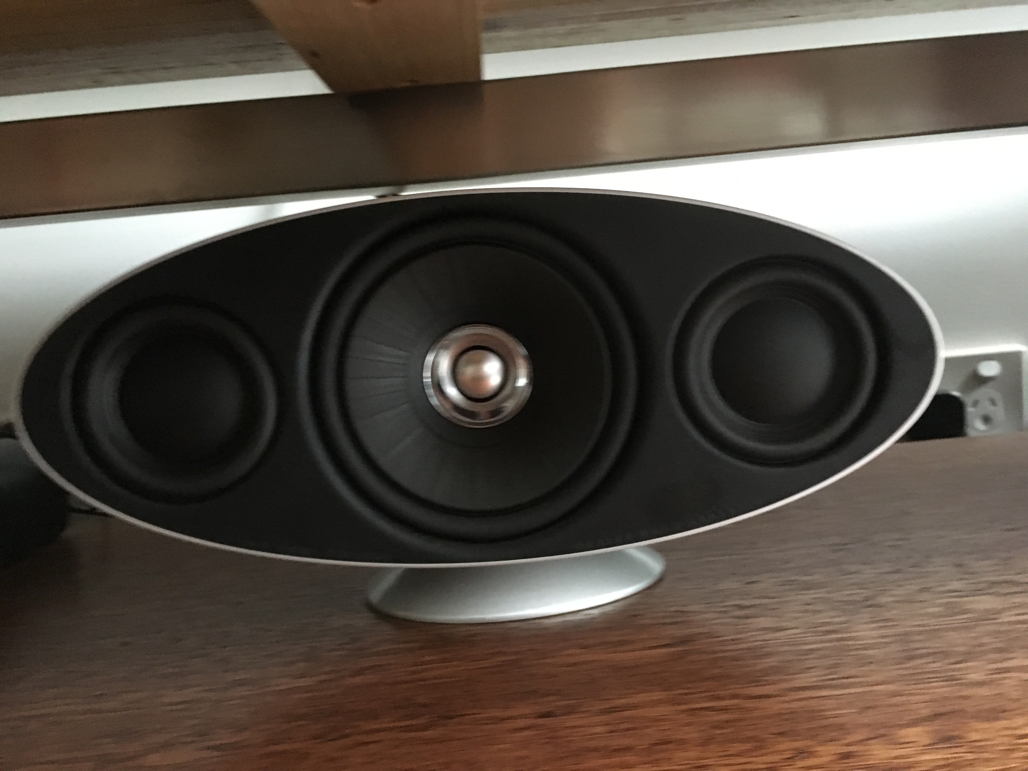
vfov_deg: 48.2
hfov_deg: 61.7
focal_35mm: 29
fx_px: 861
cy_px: 386
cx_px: 514
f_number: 2.2
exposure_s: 1/17
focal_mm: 4.15
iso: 400
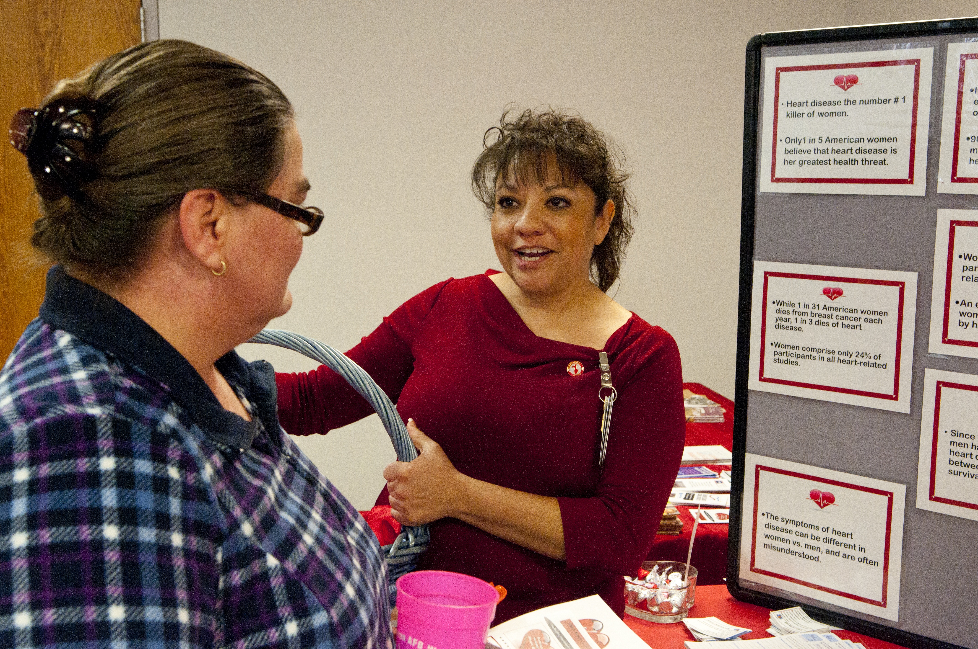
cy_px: 324
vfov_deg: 28.0
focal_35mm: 48
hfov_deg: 41.2
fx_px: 1302
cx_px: 489
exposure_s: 1/60
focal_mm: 32
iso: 1600
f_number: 7.1
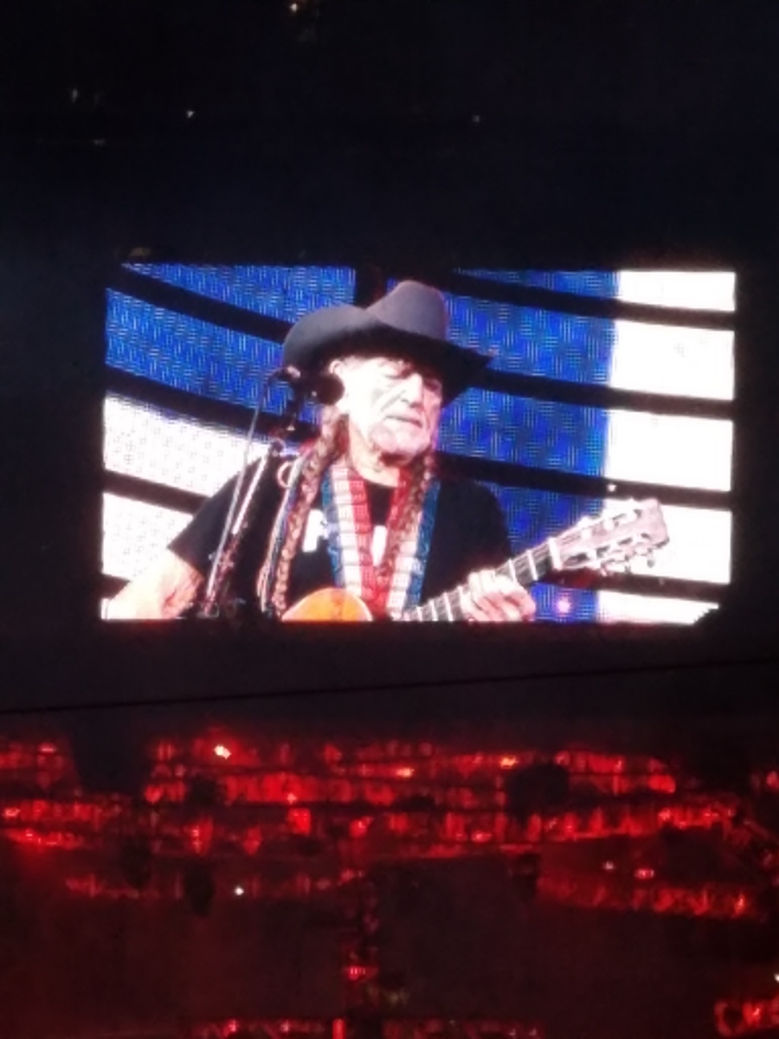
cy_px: 520
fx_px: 780
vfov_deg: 67.3
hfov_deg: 53.1
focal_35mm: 26
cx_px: 390
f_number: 1.7
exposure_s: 1/120
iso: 160
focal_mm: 4.2
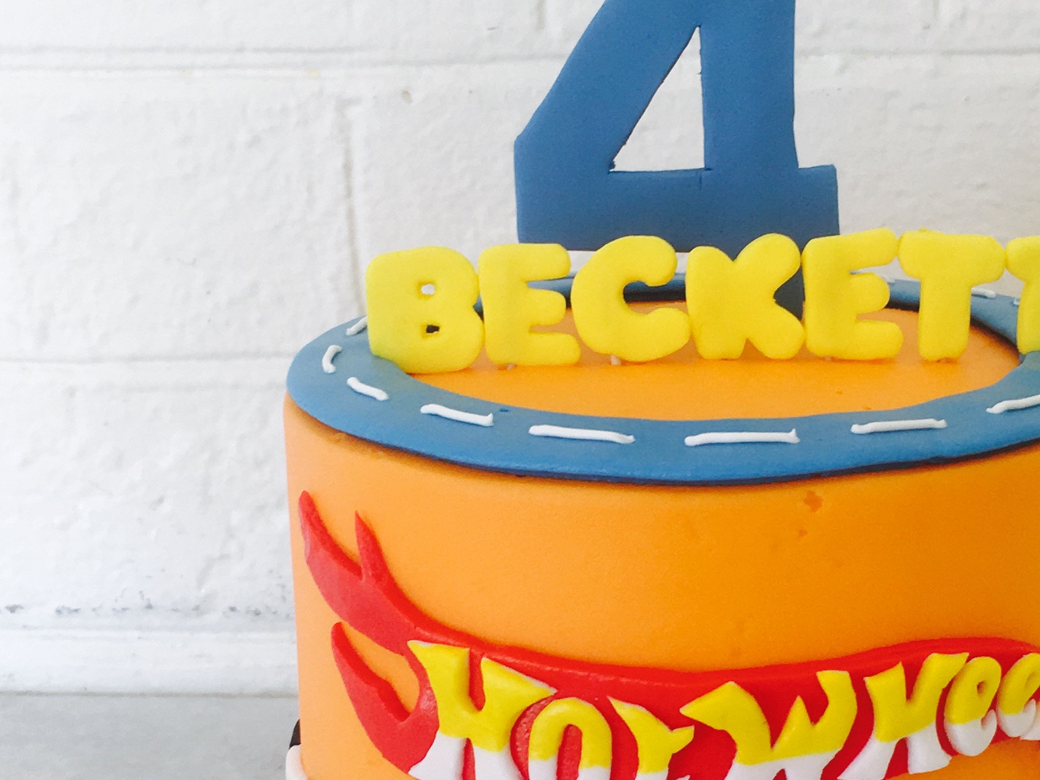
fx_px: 2073
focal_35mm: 69
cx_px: 704
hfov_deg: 28.0
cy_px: 488
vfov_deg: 21.3
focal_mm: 4.15
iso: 25
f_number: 2.2
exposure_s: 1/60
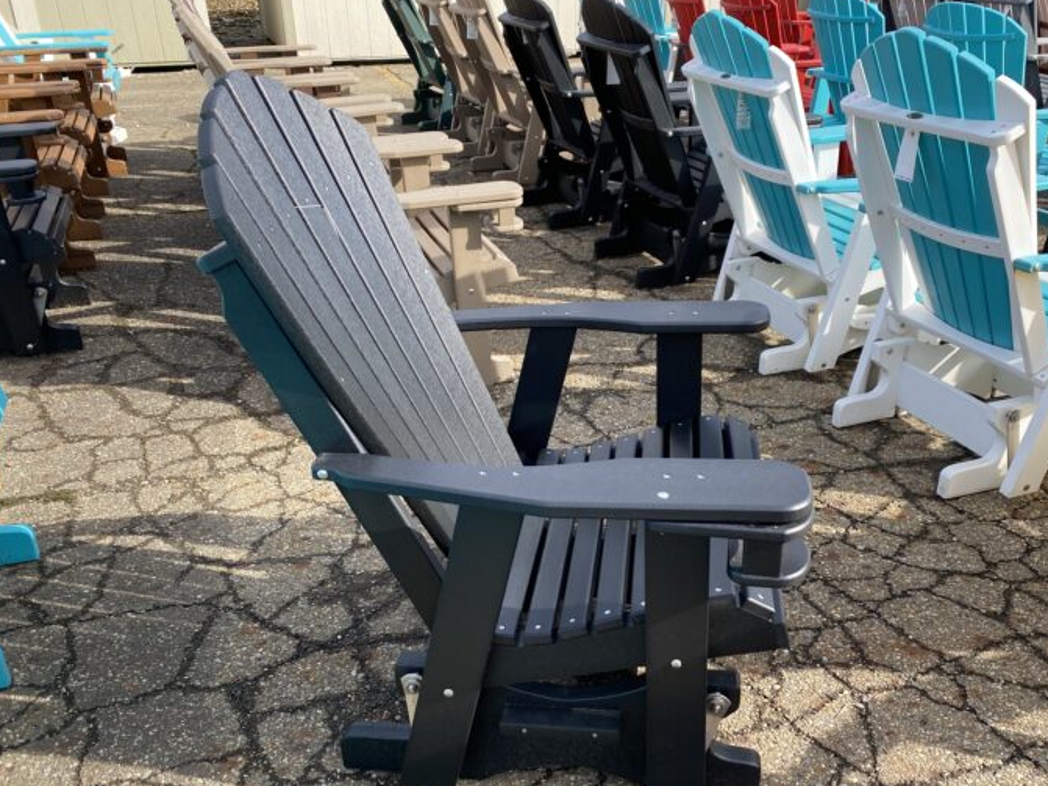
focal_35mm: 31
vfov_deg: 45.3
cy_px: 452
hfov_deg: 58.3
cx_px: 565
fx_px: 938
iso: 32
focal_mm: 4.25
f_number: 1.8
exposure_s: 1/810
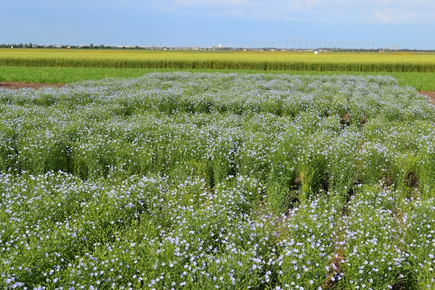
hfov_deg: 35.1
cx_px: 218
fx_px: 689
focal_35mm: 57
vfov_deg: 23.8
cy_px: 145
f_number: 11
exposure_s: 1/400
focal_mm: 38
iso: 400
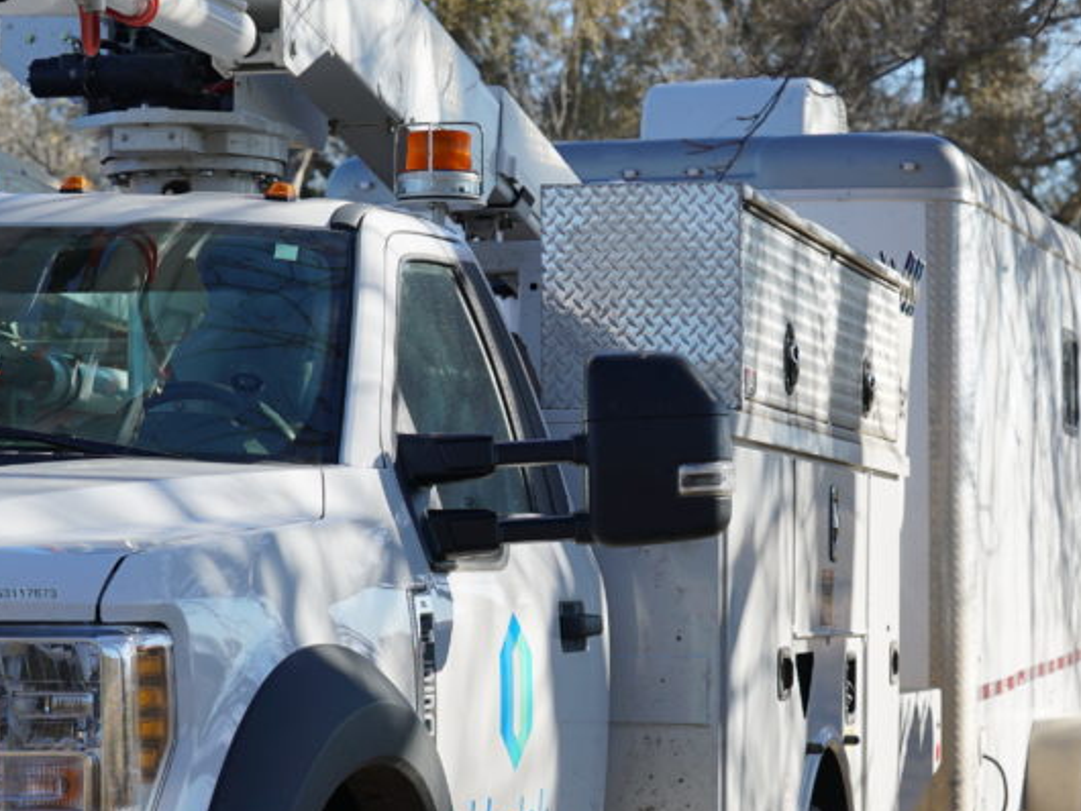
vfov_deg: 11.4
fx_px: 4062
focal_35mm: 130
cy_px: 540
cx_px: 508
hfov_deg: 15.2
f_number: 6.3
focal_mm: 70
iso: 100
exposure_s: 1/200
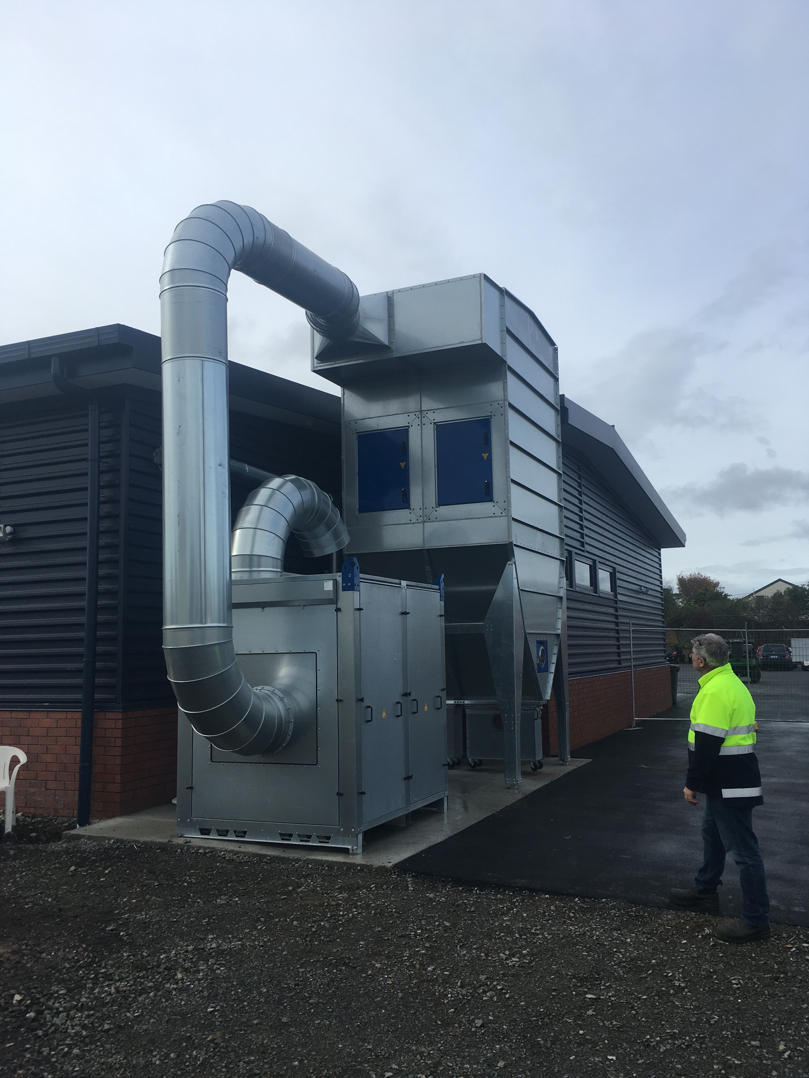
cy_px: 539
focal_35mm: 29
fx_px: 904
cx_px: 404
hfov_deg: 48.2
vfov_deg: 61.7
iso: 25
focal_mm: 4.15
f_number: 2.2
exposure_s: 1/1241
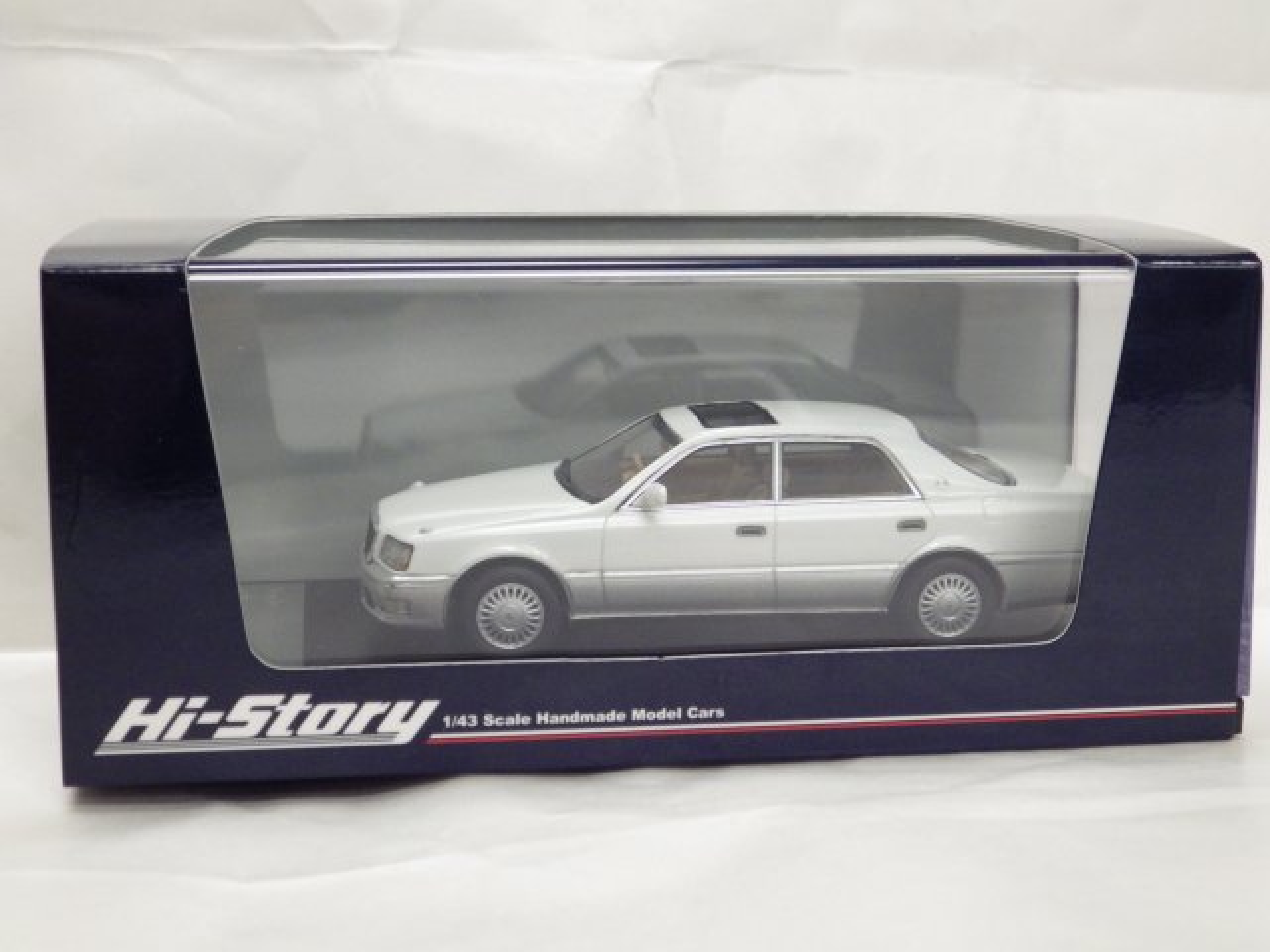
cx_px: 635
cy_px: 476
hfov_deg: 32.7
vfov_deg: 24.8
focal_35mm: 59
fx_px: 2165
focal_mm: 10.7
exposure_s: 1/60
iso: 500
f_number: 4
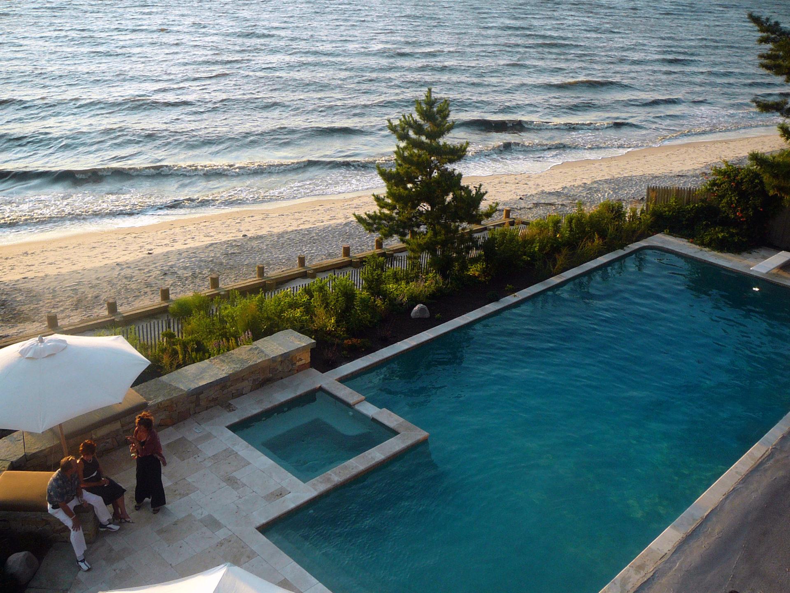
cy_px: 296
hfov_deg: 52.6
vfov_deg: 40.7
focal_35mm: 35
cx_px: 395
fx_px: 799
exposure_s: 1/400
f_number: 2.8
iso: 80
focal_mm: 5.2
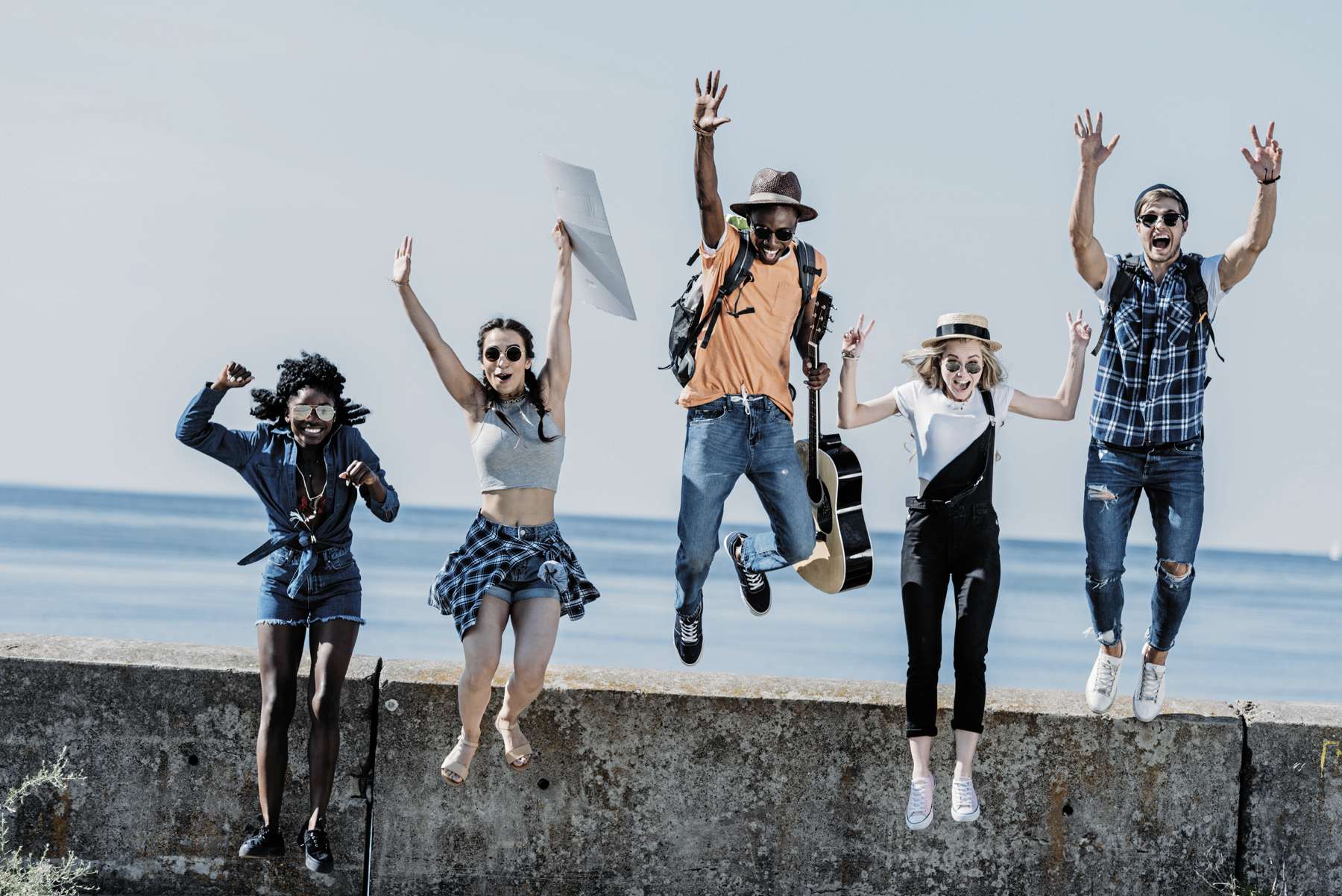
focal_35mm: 120
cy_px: 448
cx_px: 671
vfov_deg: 11.4
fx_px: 4474
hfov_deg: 17.1
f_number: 4
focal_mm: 120
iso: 100
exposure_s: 1/1000
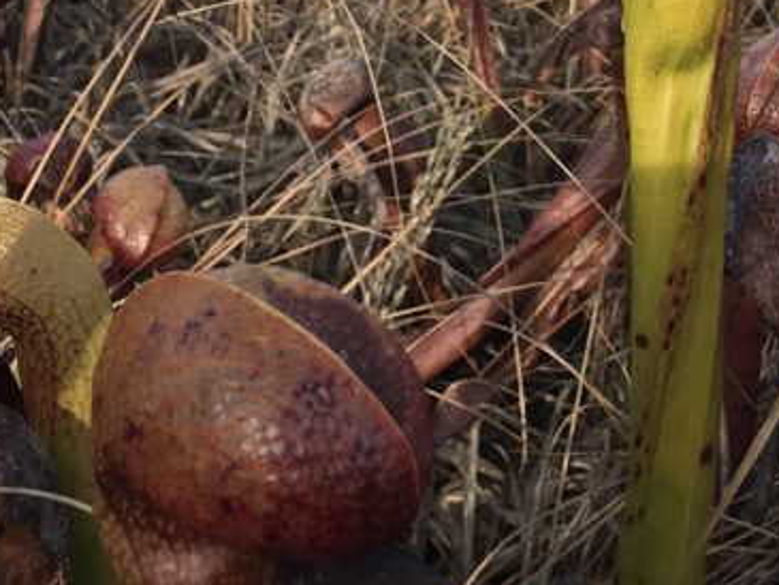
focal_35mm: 92
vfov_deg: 15.0
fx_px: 2071
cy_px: -278
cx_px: 450
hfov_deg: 21.3
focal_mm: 3.99
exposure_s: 1/731
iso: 20
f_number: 1.8
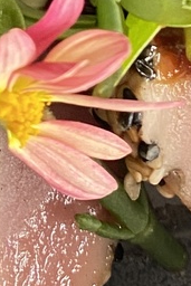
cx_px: 66
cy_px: -388
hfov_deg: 8.1
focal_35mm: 169
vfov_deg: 10.5
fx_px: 1343
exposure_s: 1/50
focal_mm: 4.25
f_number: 1.8
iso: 125
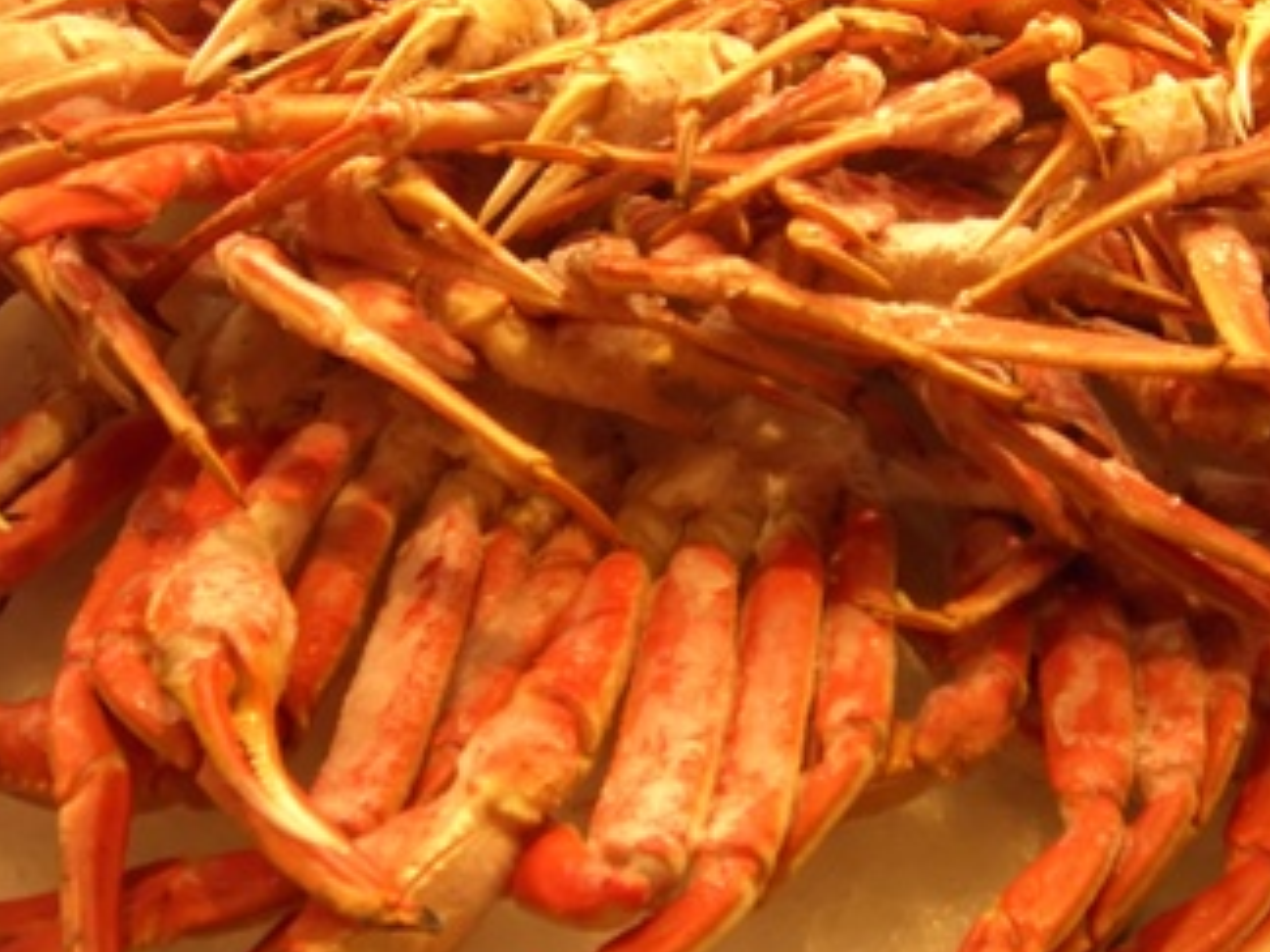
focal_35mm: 42
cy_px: 400
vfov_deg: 34.3
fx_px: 1541
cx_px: 776
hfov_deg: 44.5
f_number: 2.9
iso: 200
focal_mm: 5.7
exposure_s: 1/126
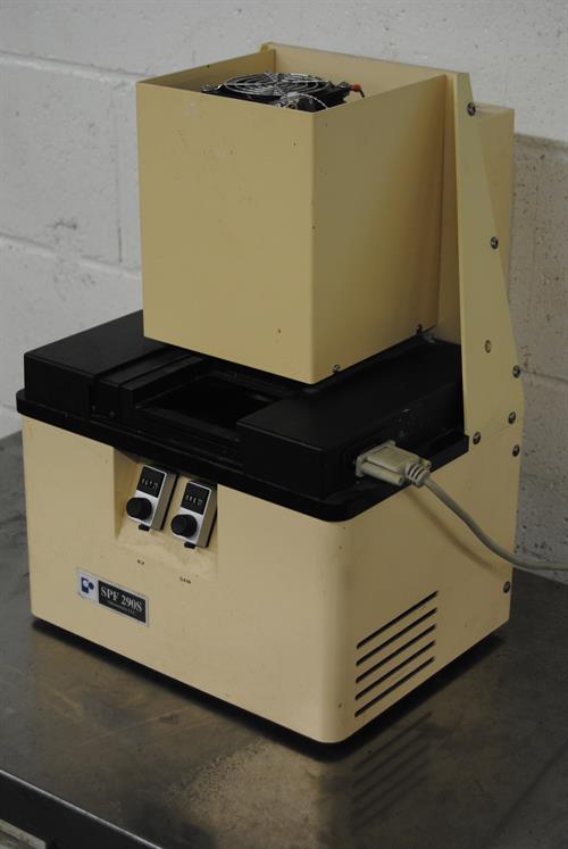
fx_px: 1699
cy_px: 424
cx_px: 284
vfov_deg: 28.0
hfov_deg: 19.0
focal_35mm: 72
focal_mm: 48
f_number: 5.3
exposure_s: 1/20
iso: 400
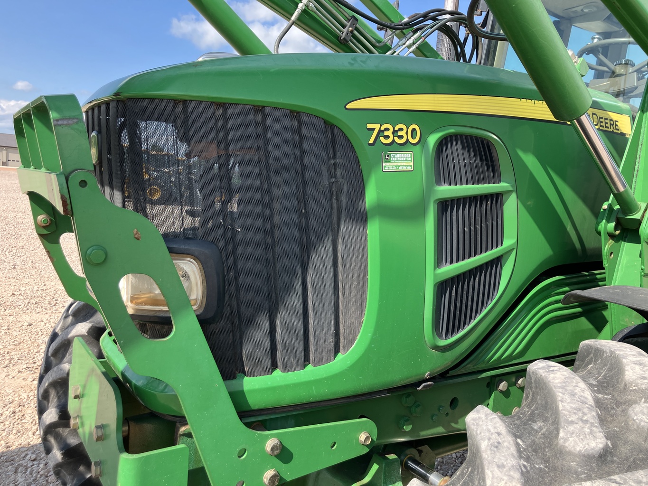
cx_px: 324
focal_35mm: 28
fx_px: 524
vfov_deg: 49.8
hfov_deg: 63.4
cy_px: 243
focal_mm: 3.99
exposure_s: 1/684
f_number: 1.8
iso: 32
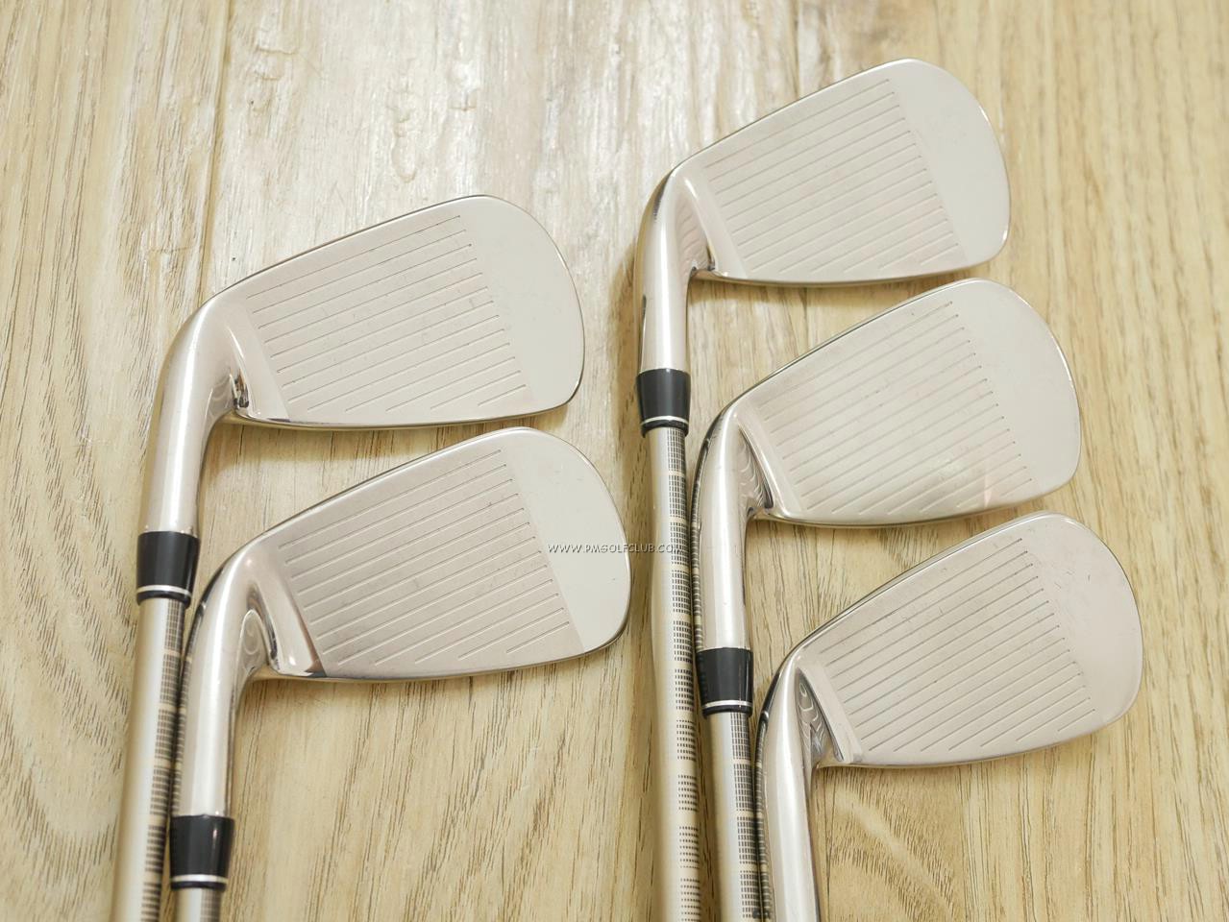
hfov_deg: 38.2
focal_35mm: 50
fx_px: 1776
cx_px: 614
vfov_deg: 29.1
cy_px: 461
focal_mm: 25
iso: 1600
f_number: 4
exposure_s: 1/60
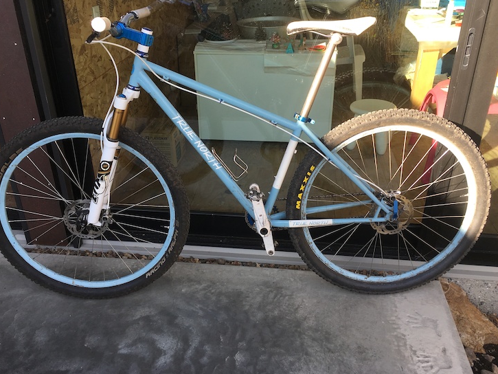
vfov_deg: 44.2
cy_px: 179
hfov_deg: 56.8
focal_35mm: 32
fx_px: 460
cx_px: 244
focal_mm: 4.15
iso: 25
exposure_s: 1/190
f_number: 2.2
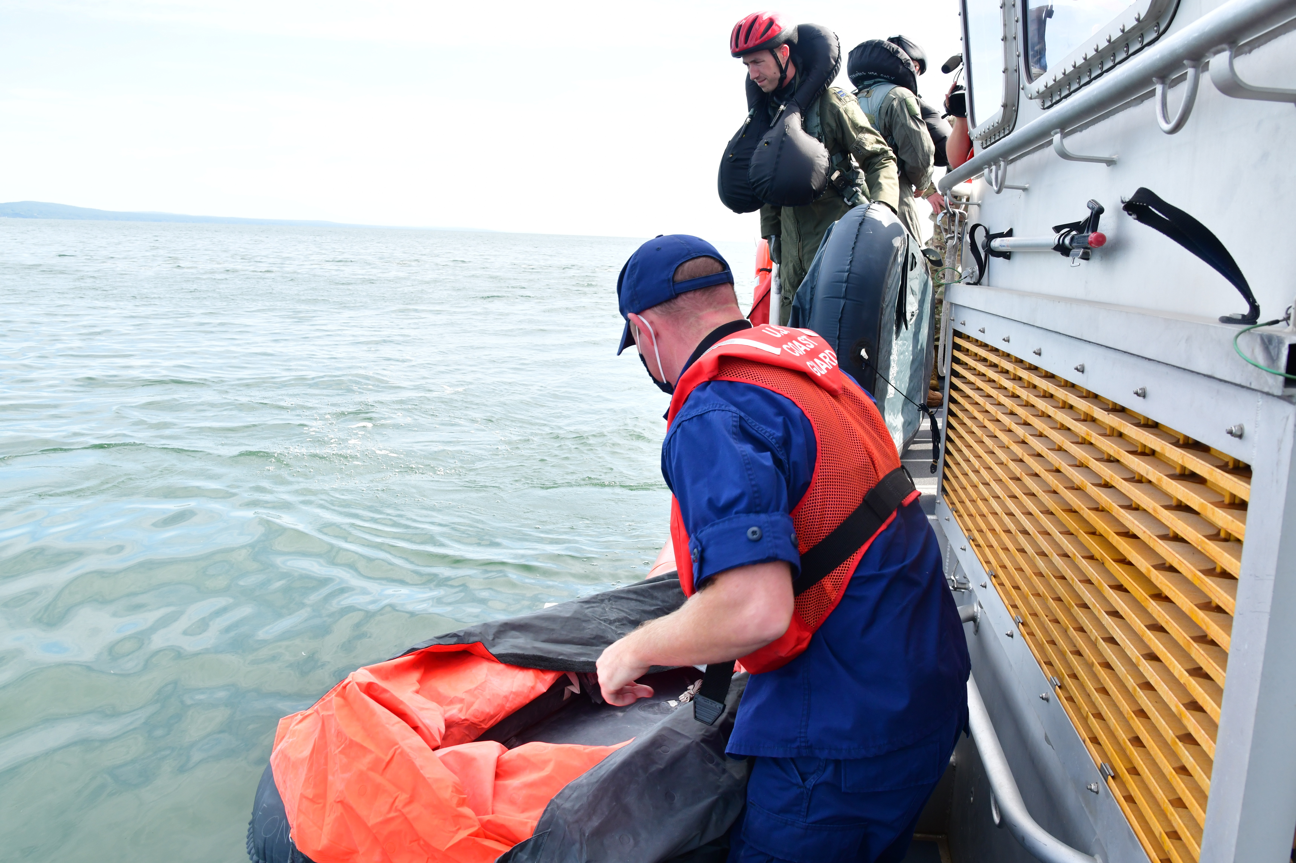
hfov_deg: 65.5
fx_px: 1008
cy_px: 432
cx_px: 648
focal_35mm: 28
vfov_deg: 46.4
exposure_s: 1/320
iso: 640
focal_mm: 24
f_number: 9
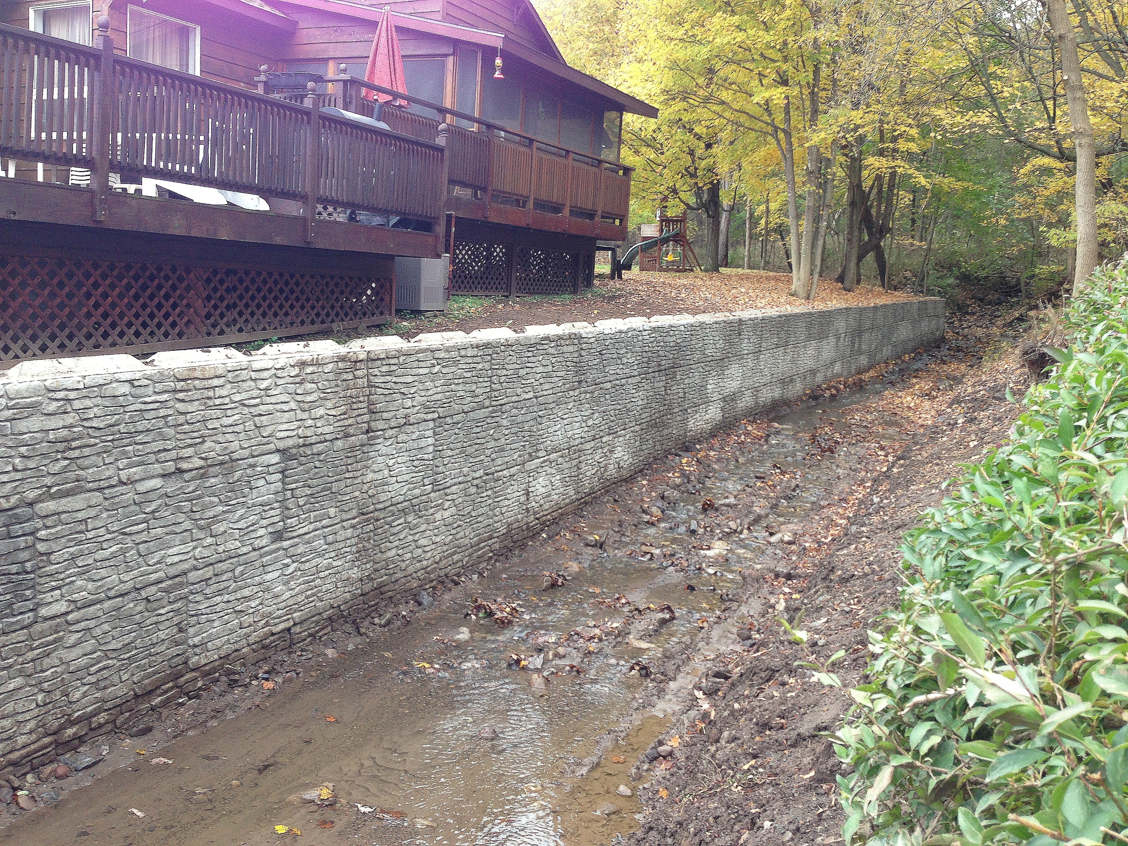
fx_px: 1075
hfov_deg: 55.4
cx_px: 564
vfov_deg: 42.9
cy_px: 423
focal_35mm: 33
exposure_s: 1/24
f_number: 2.4
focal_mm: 4.13
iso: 64
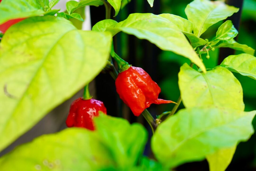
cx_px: 128
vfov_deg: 45.0
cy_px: 86
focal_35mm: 29
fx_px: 206
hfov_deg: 63.7
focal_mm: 29
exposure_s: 1/60
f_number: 4.5
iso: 100
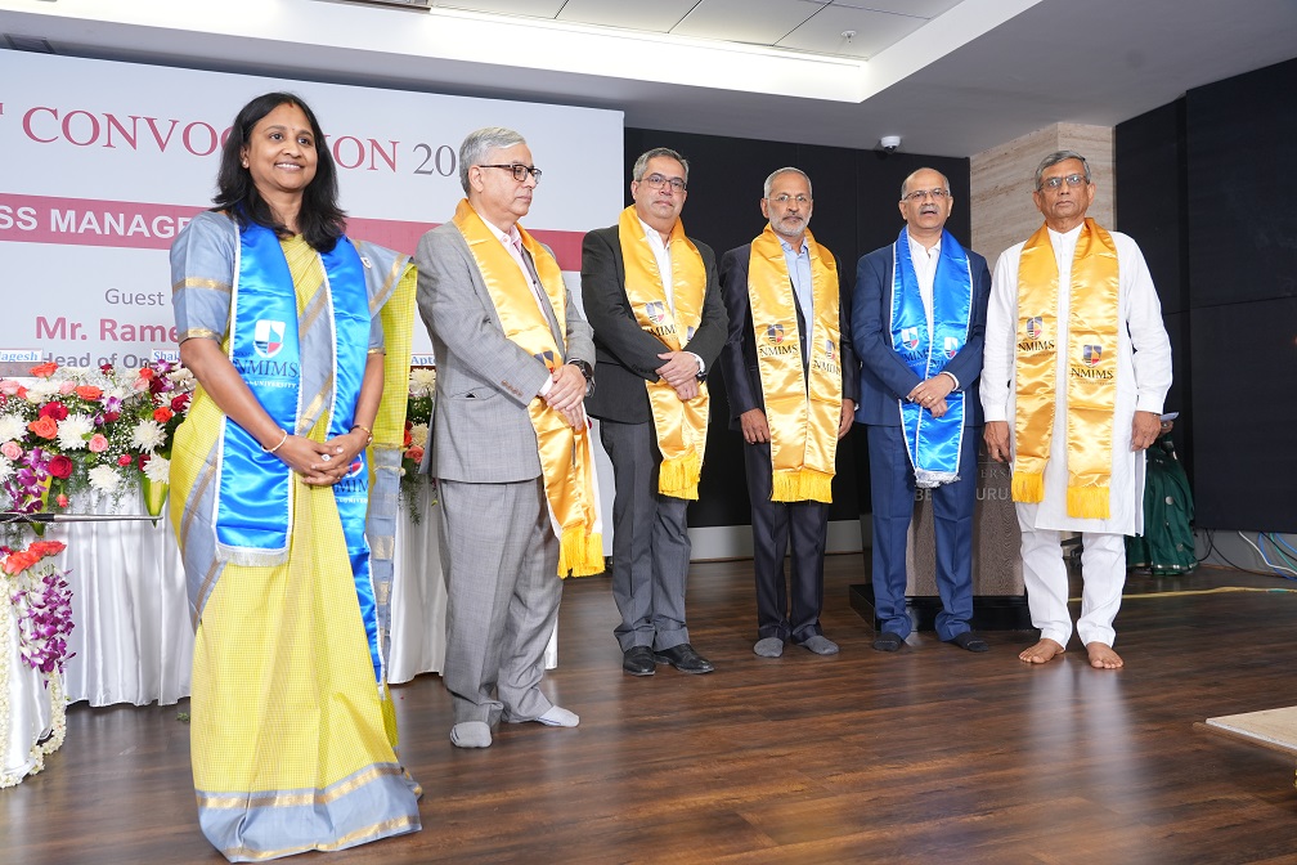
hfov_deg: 63.7
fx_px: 1045
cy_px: 432
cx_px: 648
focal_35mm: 29
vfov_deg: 45.0
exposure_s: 1/125
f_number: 5.6
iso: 800
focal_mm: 29
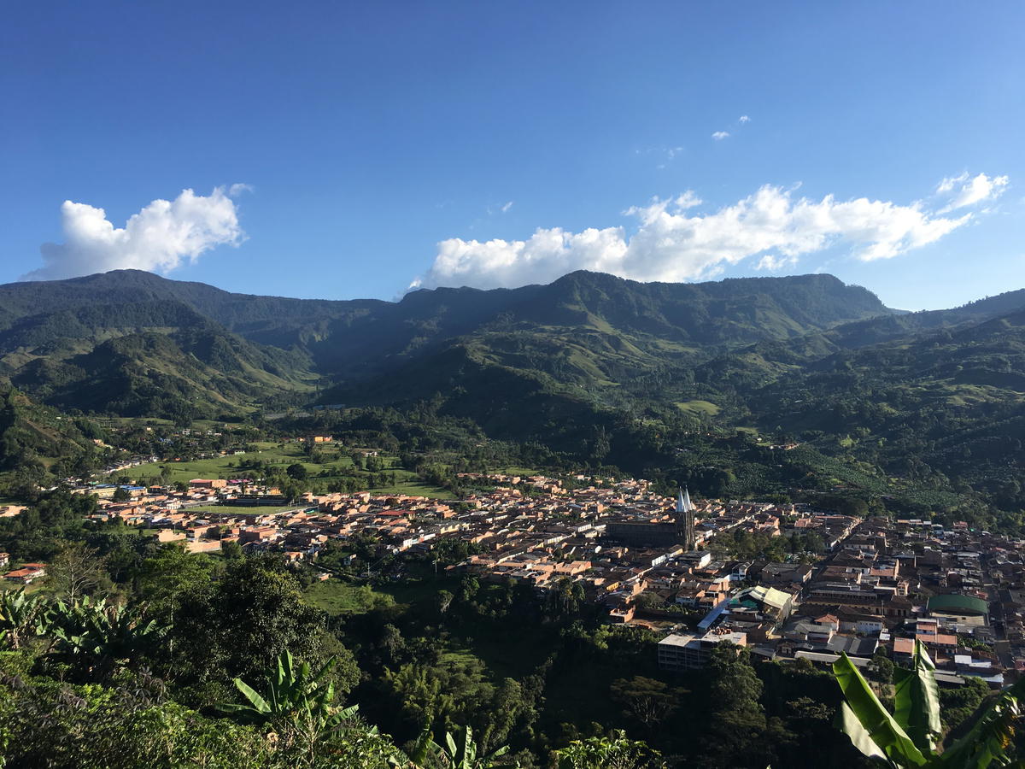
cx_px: 512
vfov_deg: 48.2
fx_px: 859
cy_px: 384
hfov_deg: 61.7
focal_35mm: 29
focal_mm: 4.15
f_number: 2.2
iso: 25
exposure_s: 1/1221
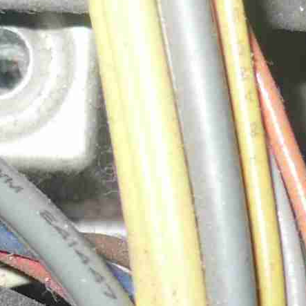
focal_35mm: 227
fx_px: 2270
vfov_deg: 7.5
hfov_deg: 7.7
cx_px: 162
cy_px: -265
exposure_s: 1/30
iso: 100
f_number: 2.8
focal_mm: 6.1
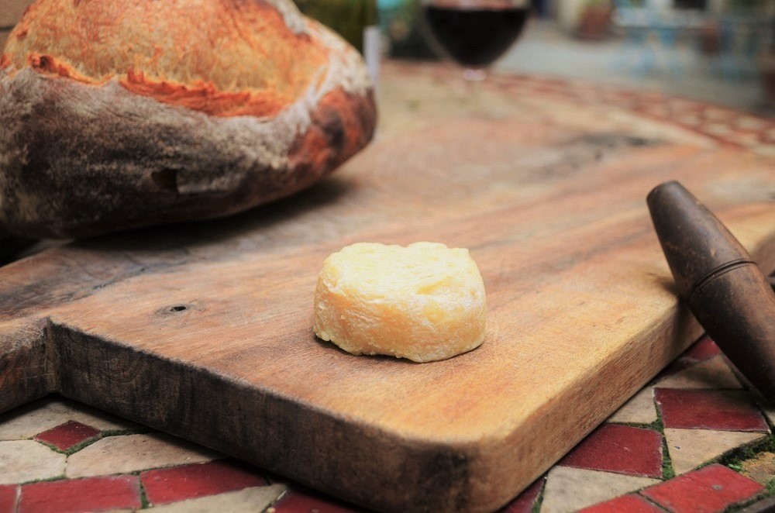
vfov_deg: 27.9
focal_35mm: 48
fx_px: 1031
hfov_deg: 41.2
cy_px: 256
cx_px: 388
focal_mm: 32
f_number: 5.6
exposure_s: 1/60
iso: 250
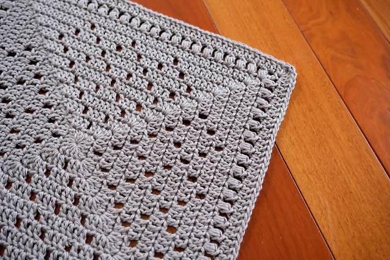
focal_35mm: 33
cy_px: 130
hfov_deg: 57.2
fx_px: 358
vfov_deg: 40.0
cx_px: 195
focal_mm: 22.3
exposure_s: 1/100
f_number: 4
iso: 4000
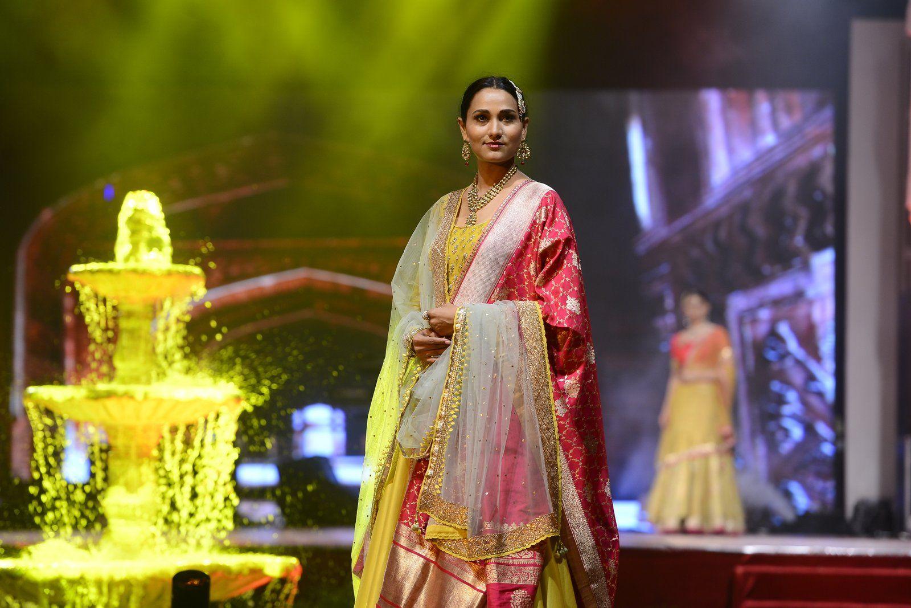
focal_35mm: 160
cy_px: 304
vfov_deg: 8.6
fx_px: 4049
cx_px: 456
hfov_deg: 12.8
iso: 800
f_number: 4
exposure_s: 1/200
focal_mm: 160
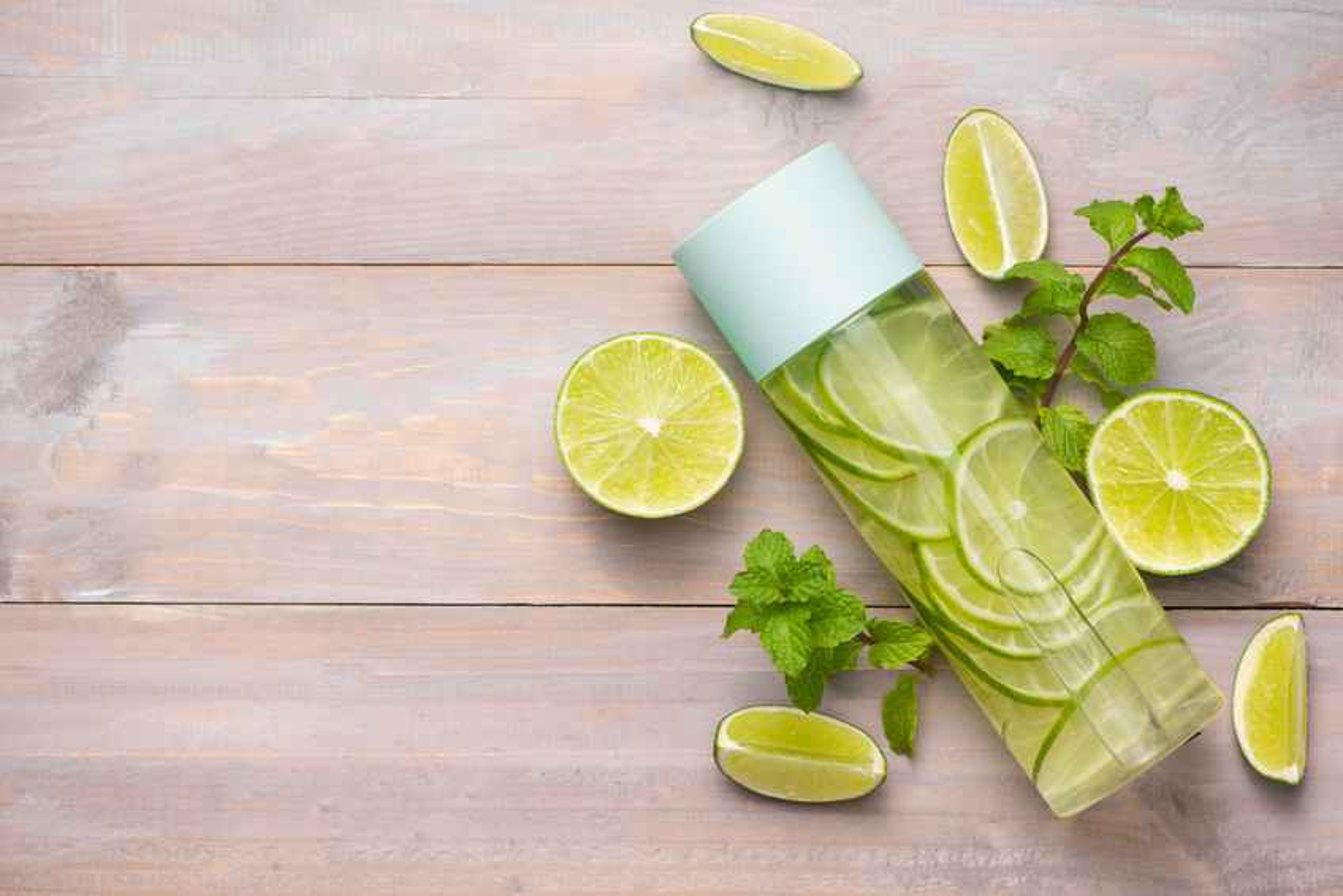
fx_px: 3918
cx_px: 672
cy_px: 448
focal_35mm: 105
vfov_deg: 13.1
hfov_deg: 19.4
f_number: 5.6
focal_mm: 105
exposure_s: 1/125
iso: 80
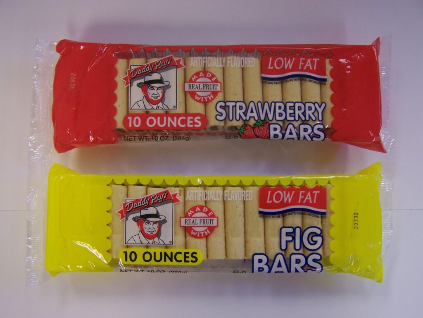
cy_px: 159
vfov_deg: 37.8
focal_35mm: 38
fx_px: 465
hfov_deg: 49.0
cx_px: 212
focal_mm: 6.3
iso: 160
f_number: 2.8
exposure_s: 1/30
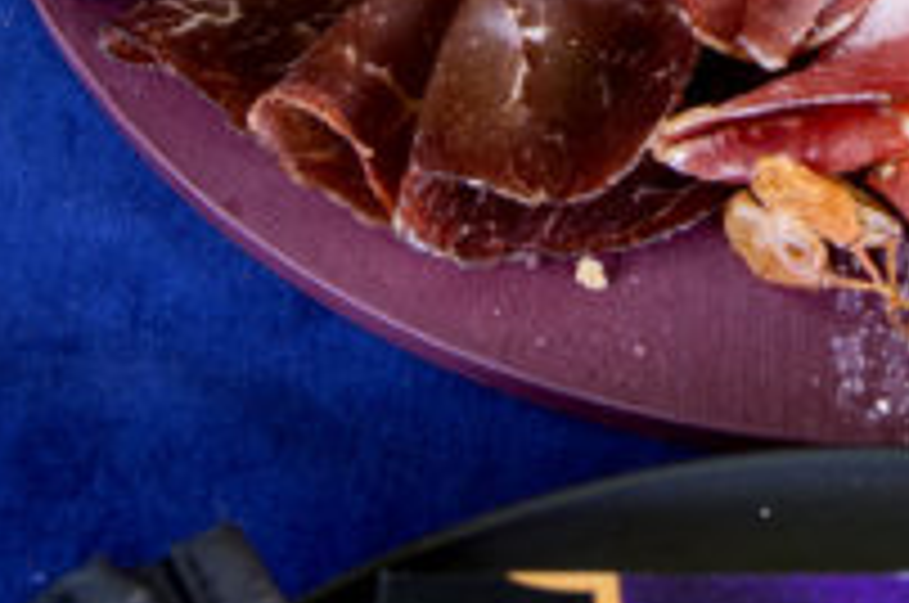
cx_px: 1035
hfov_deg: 14.0
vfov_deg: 9.1
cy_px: -513
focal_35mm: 143
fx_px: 3603
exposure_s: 1/80
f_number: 2.5
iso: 400
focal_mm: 25
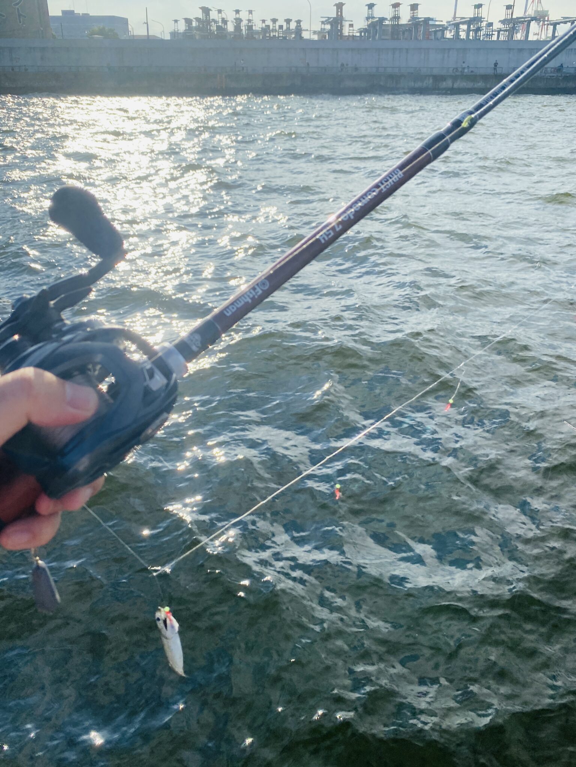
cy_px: 384
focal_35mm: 26
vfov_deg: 67.3
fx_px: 577
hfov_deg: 53.1
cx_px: 288
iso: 32
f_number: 1.8
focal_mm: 4.25
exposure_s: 1/4444
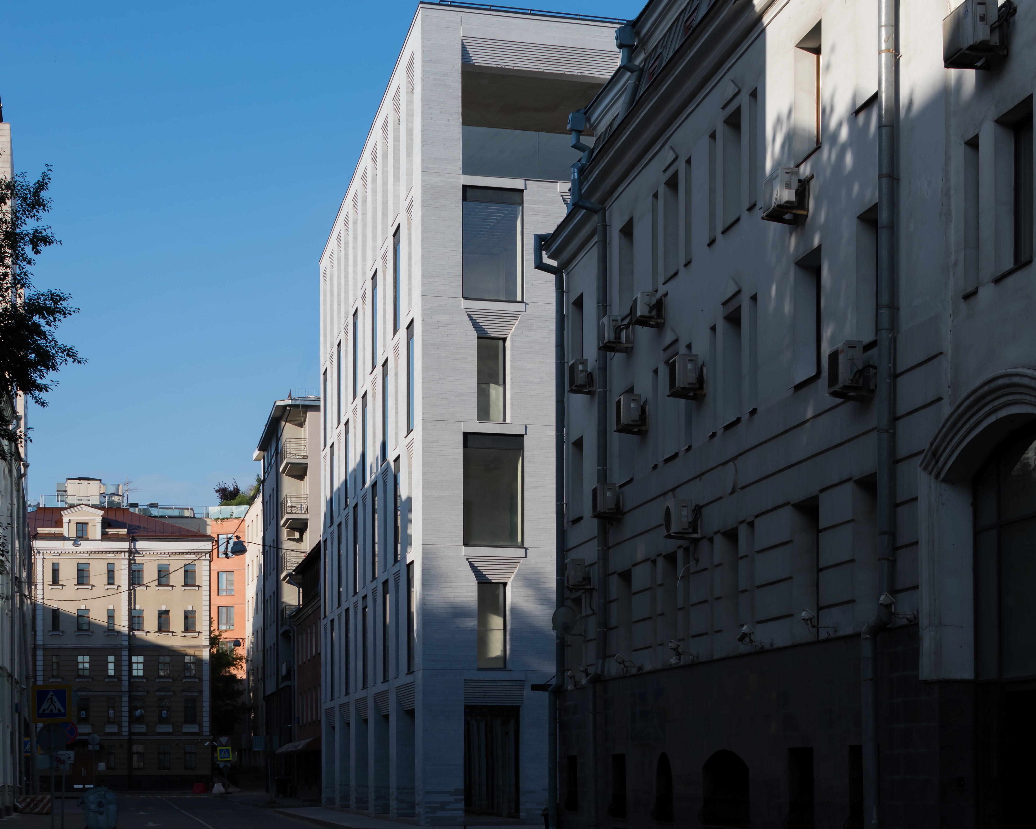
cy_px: 324
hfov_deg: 26.8
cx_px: 496
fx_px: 2177
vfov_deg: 21.5
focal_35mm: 71
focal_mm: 45
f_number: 8
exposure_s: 1/400
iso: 200
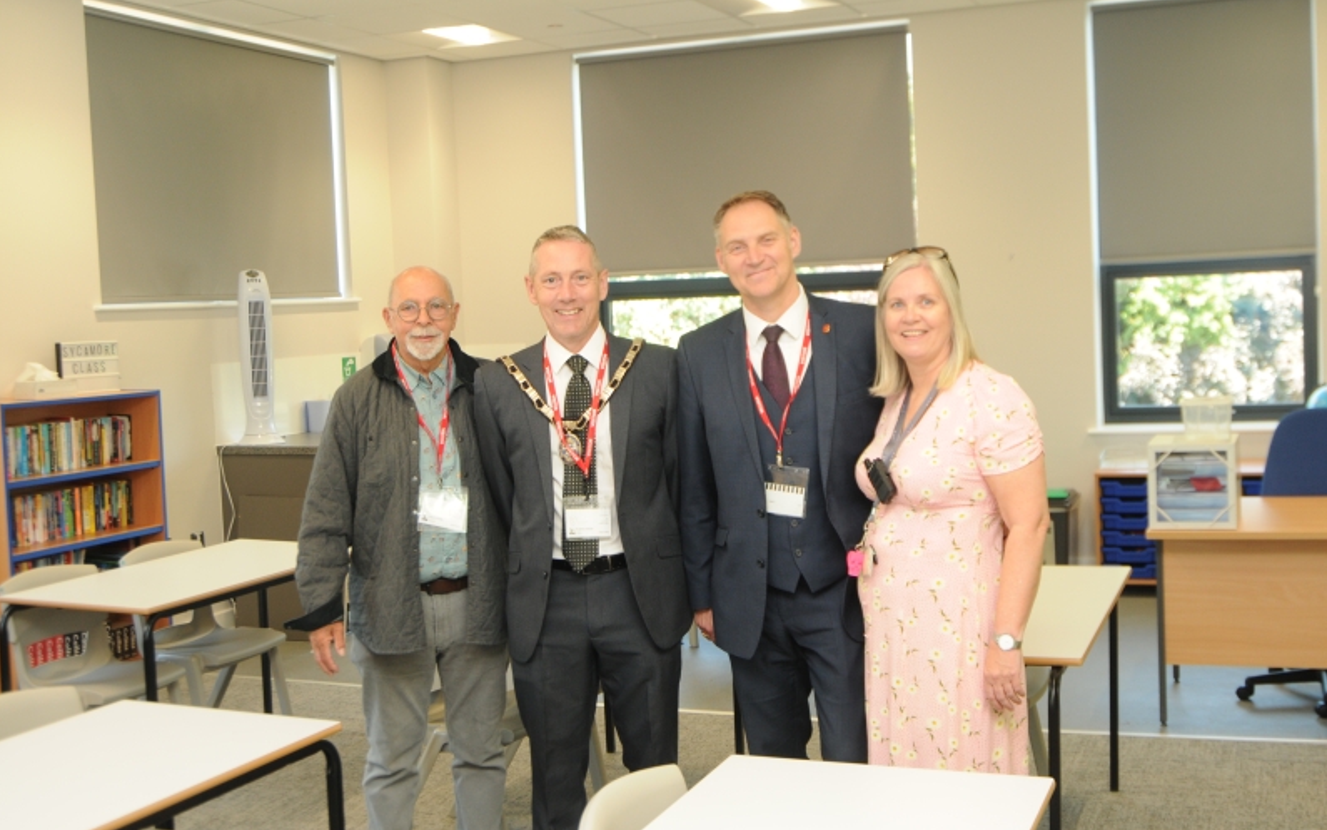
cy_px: 413
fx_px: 1555
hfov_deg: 46.2
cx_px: 666
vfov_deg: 29.9
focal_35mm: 43
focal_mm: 28
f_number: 6.3
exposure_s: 1/60
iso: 500
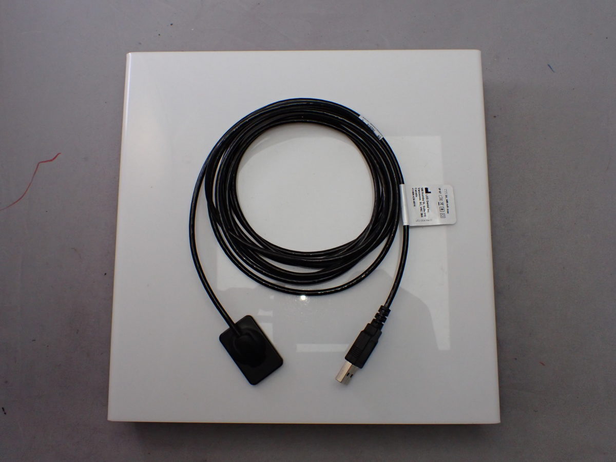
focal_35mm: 30
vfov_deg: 46.8
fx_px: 534
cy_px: 231
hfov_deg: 60.0
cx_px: 308
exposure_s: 1/400
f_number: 3.2
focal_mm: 5.4
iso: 320
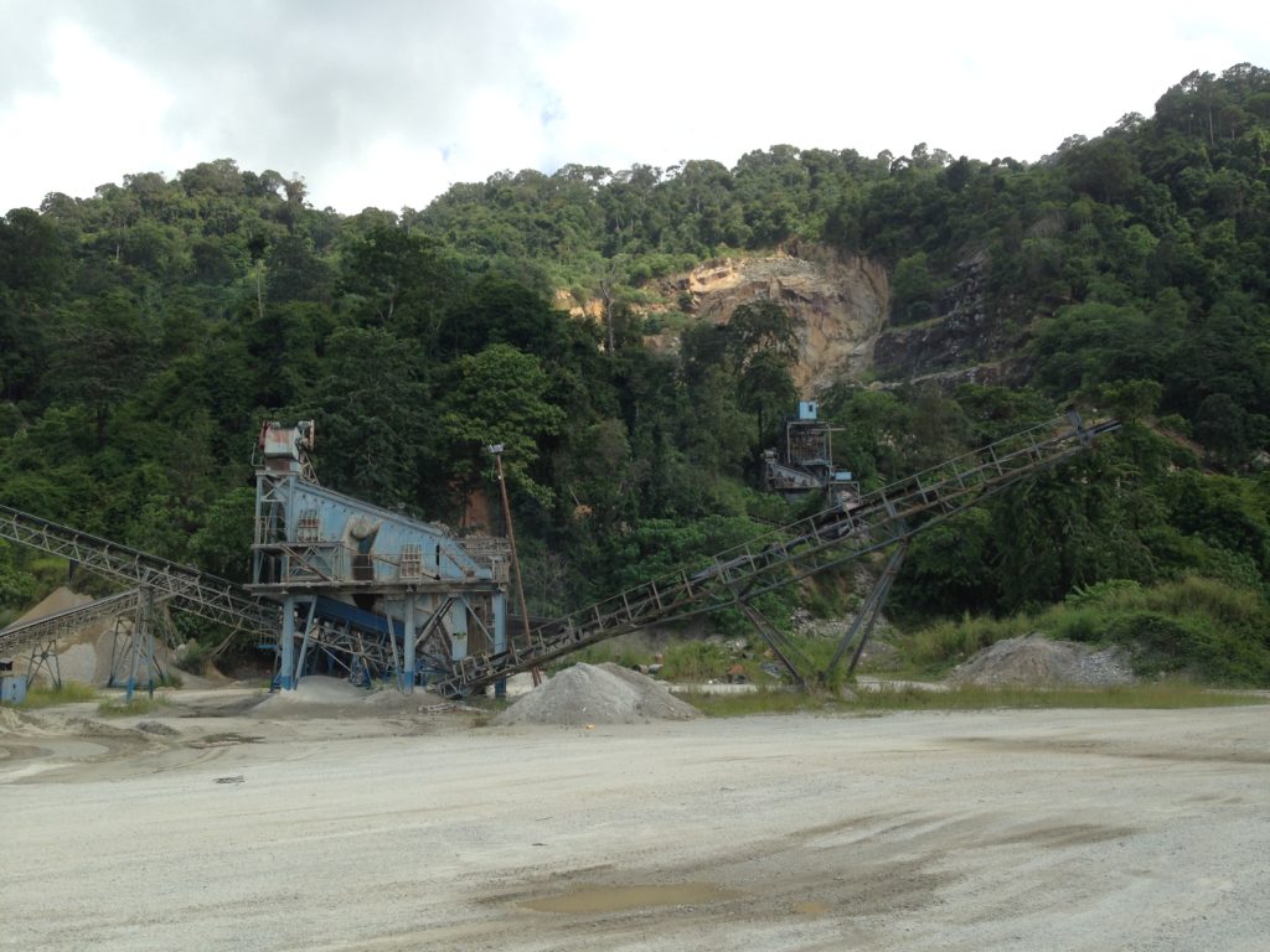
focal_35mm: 33
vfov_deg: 42.9
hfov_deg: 55.4
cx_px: 635
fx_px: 1211
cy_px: 476
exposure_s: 1/968
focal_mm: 4.12
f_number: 2.4
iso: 50
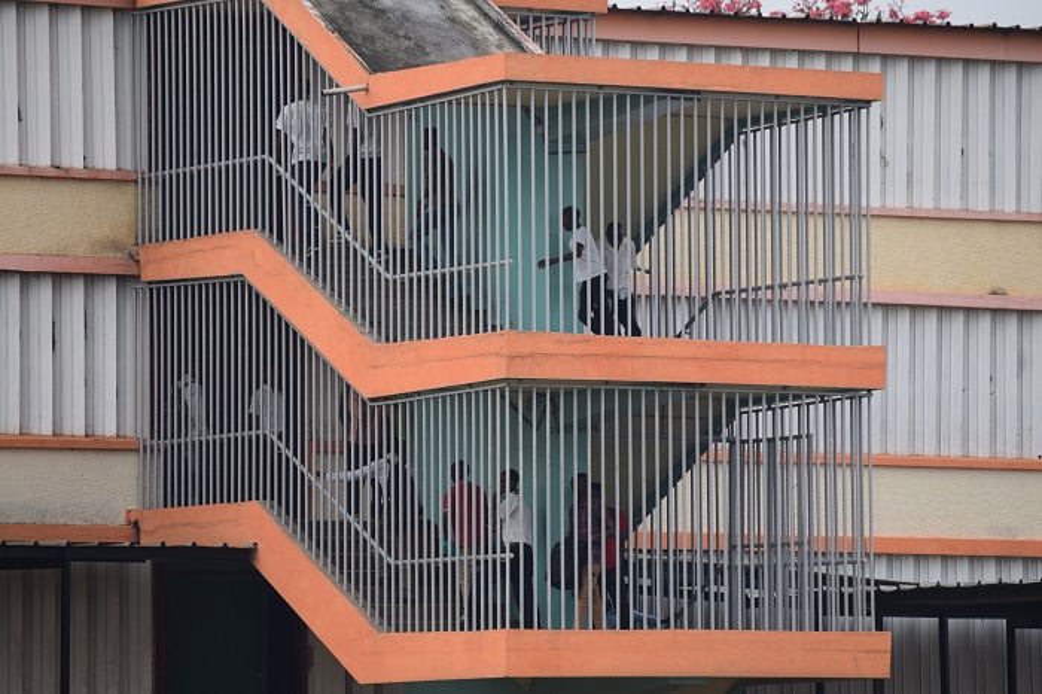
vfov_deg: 6.5
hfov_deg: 9.8
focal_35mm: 210
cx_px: 521
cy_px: 347
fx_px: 6075
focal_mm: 140
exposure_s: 1/1000
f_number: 5
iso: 500
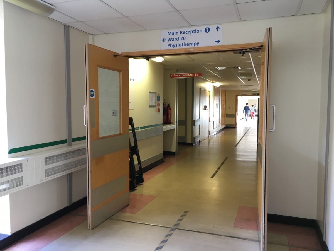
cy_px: 126
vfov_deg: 48.2
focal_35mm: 29
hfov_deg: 61.7
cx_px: 167
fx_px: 280
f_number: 2.2
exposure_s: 1/33
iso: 100
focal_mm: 4.15
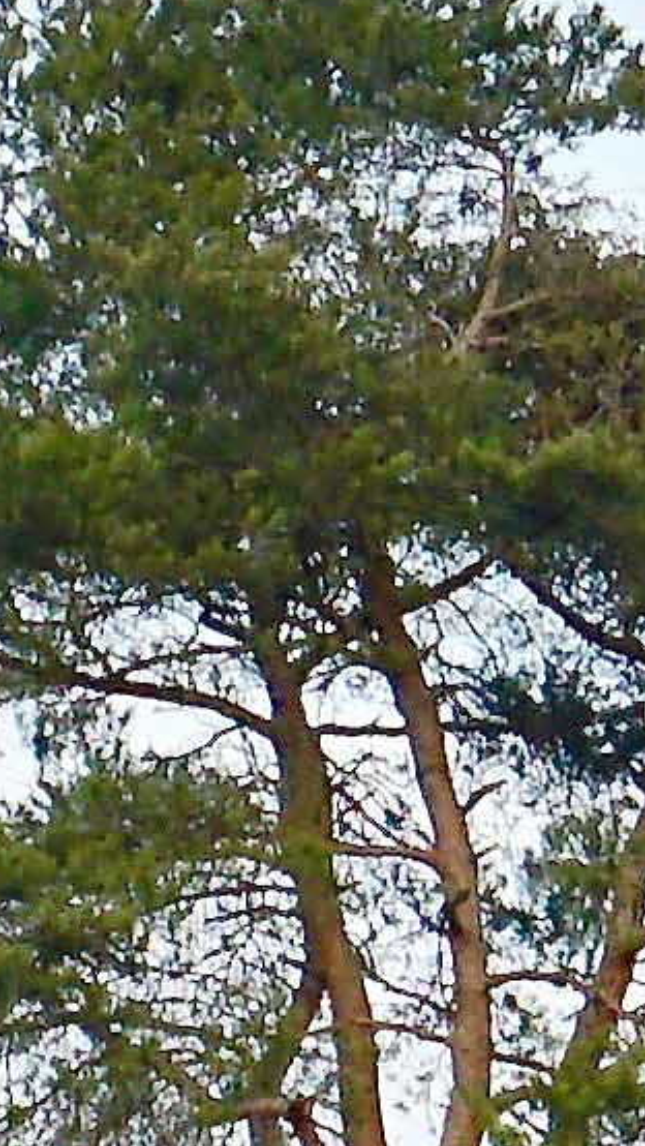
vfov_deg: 2.8
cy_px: -921
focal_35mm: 760
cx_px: -1648
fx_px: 23087
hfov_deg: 1.6
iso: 160
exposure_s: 1/160
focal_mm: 67
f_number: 13
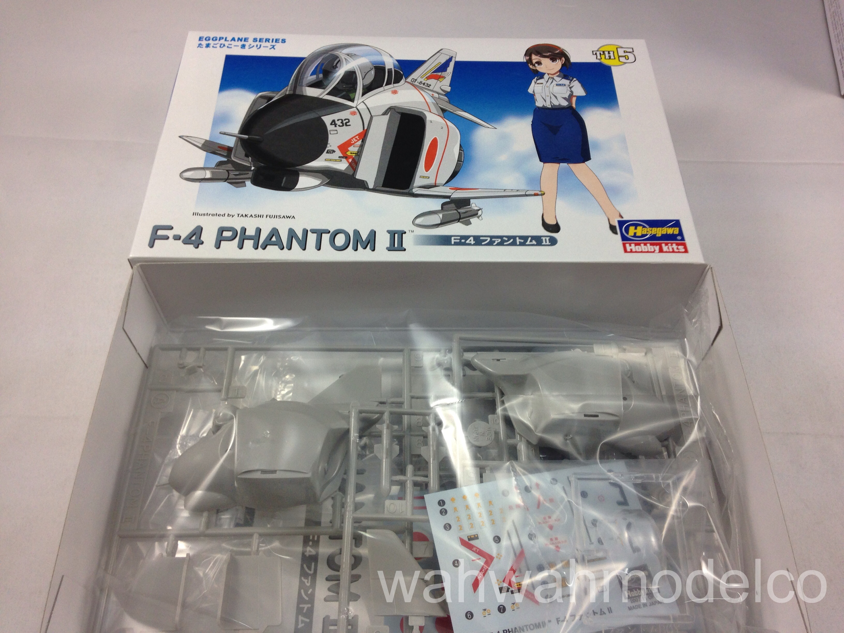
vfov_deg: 42.9
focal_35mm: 33
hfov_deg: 55.4
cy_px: 316
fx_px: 805
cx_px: 422
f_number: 2.4
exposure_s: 1/120
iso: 80
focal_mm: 4.13
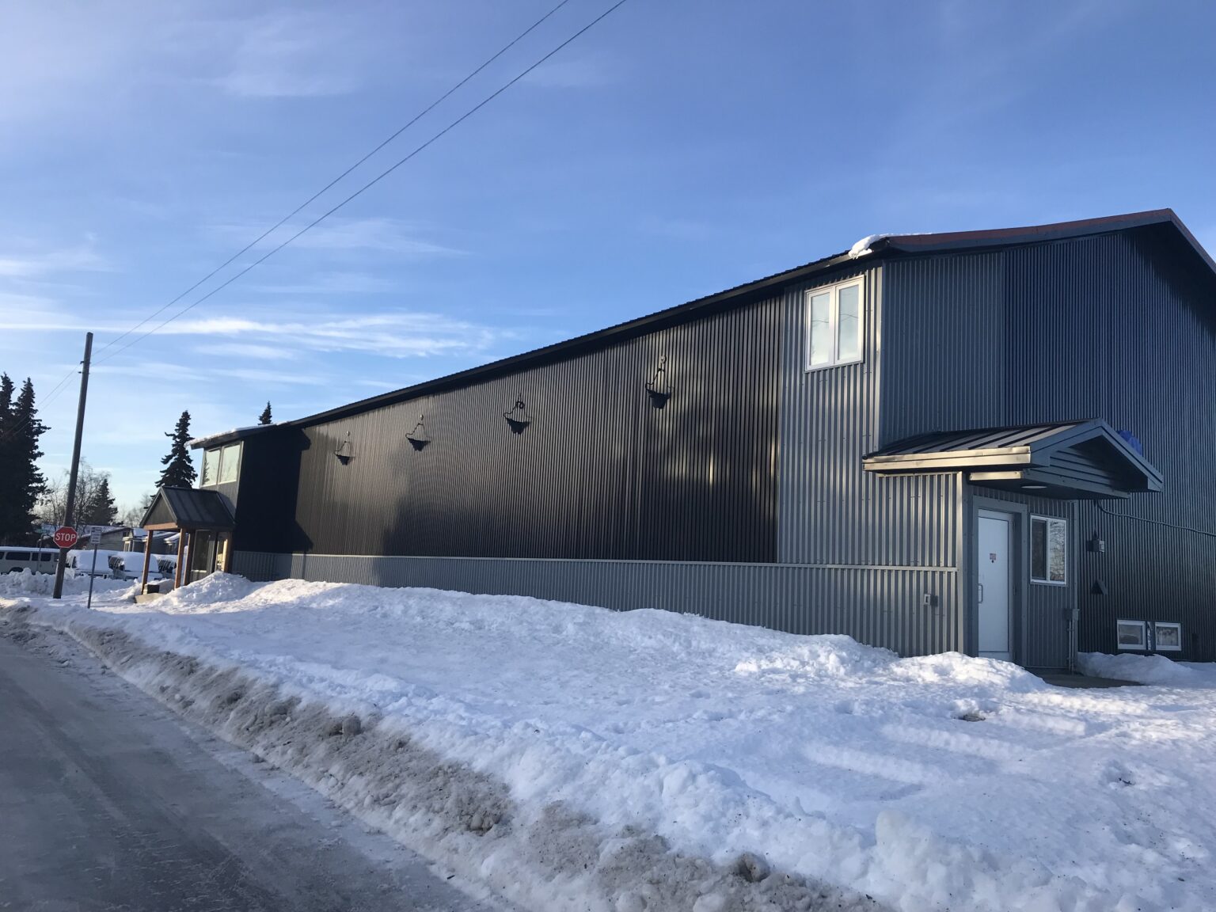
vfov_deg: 49.7
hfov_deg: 63.4
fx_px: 984
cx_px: 608
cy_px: 456
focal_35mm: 28
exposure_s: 1/863
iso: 20
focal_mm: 3.99
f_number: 1.8
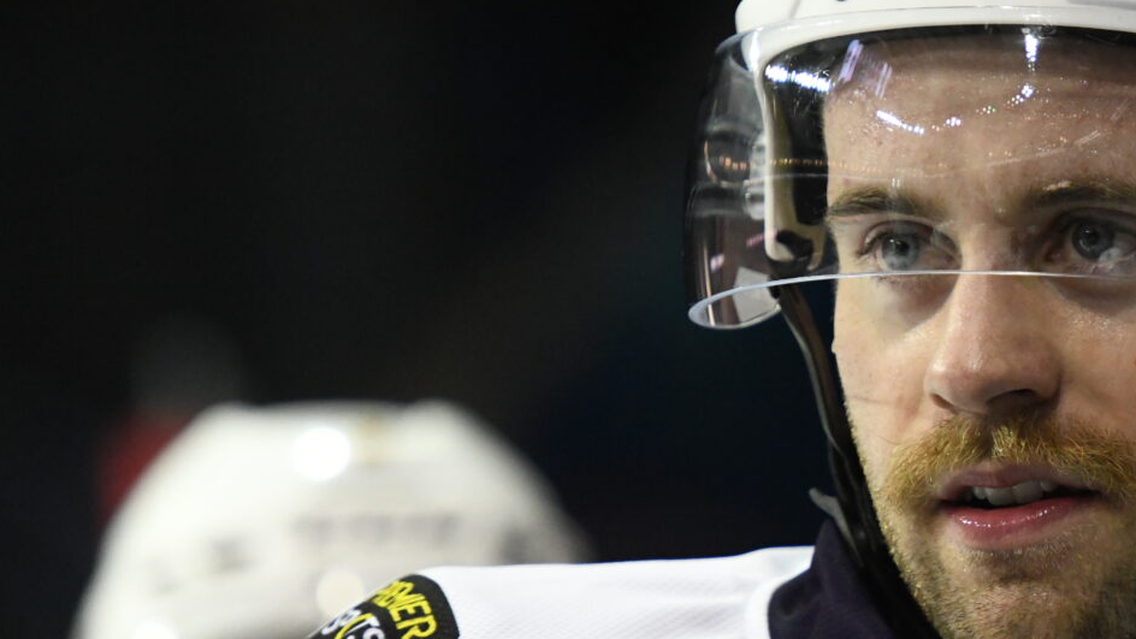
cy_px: 382
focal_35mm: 500
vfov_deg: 2.4
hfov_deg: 4.3
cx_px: 1089
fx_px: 15061
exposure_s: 1/1000
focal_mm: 220
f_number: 4
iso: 5000
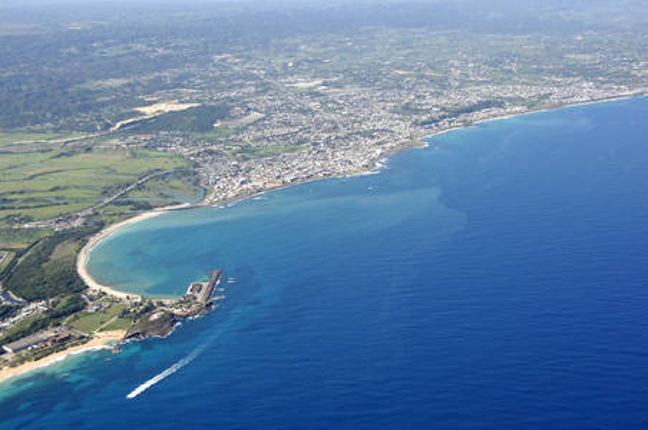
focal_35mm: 52
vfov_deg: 25.7
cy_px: 215
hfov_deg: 37.9
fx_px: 944
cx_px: 324
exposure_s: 1/1250
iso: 400
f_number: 5.6
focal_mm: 35
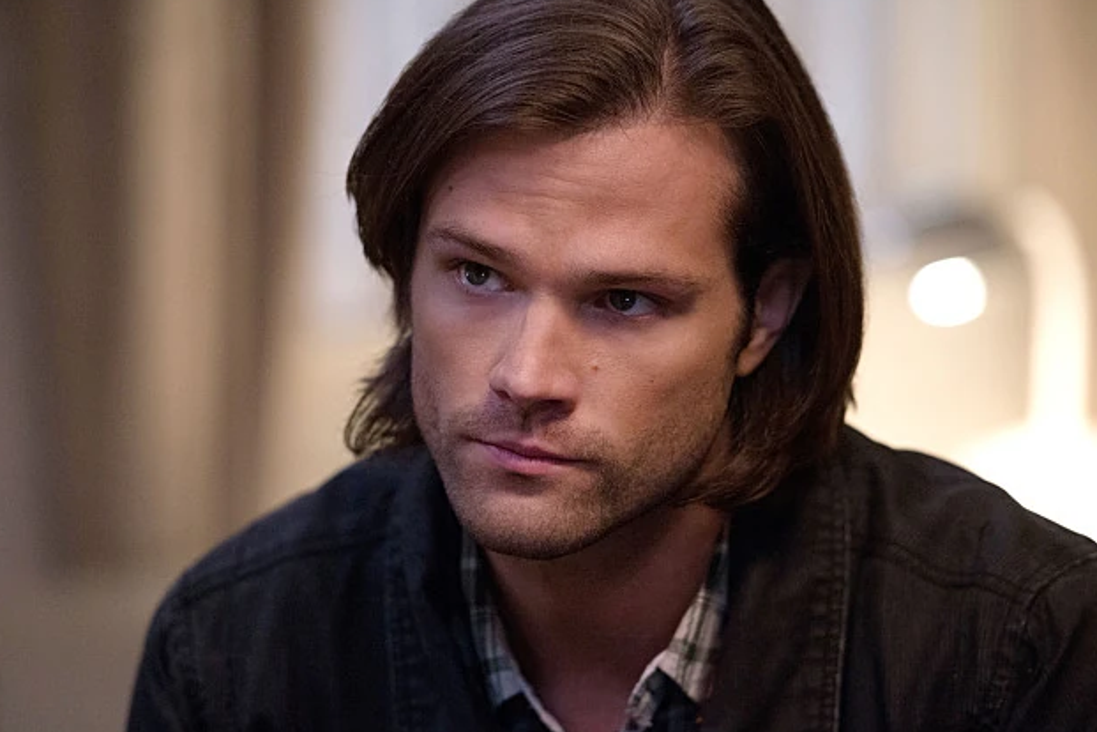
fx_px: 7069
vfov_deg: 5.9
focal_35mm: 232
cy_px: 417
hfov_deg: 8.9
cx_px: 512
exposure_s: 1/125
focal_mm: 180
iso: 3200
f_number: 2.8
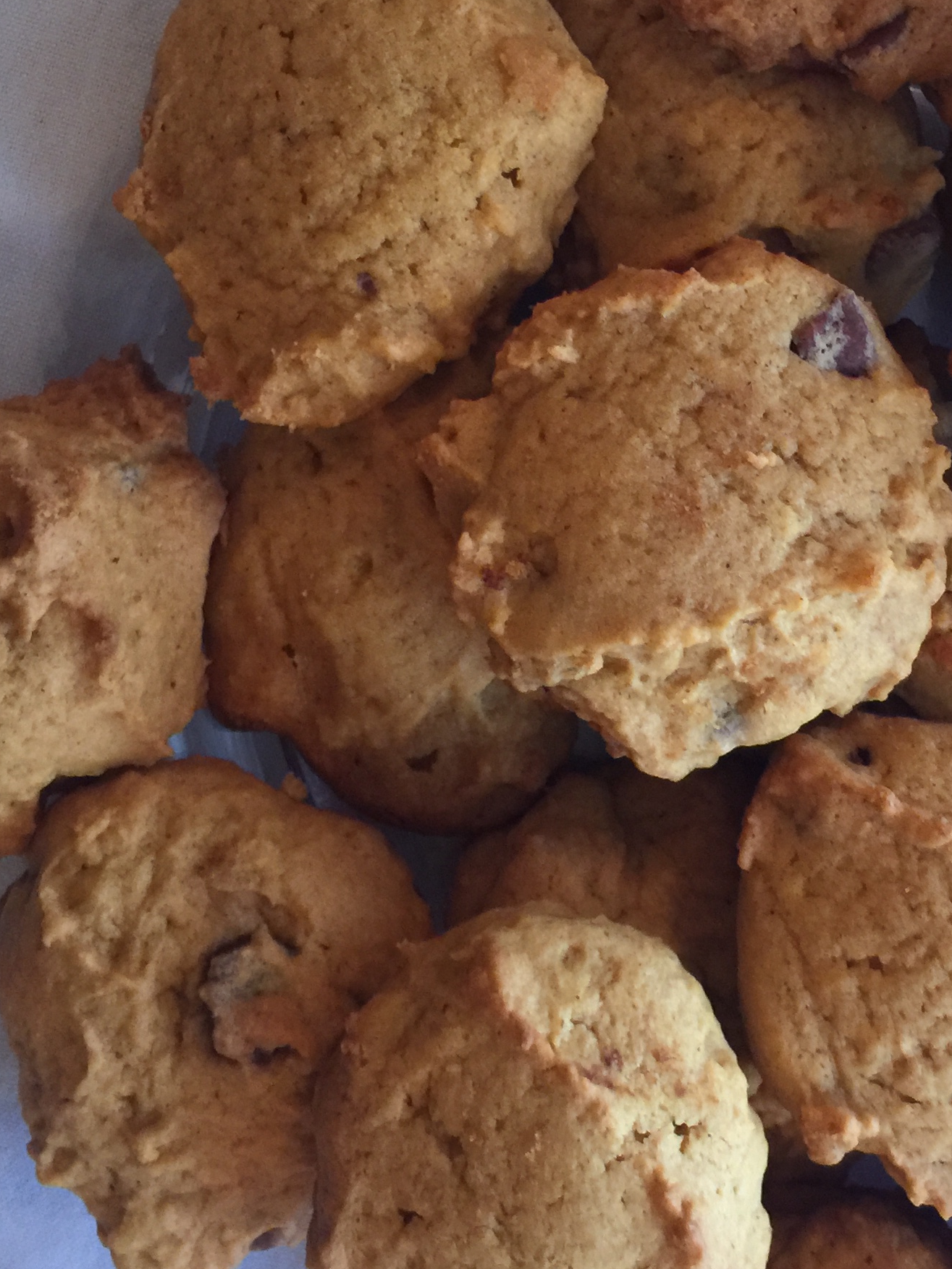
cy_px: 589
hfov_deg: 26.6
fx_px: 1980
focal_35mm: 54
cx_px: 745
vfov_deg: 35.5
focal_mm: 4.15
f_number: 2.2
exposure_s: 1/15
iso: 100
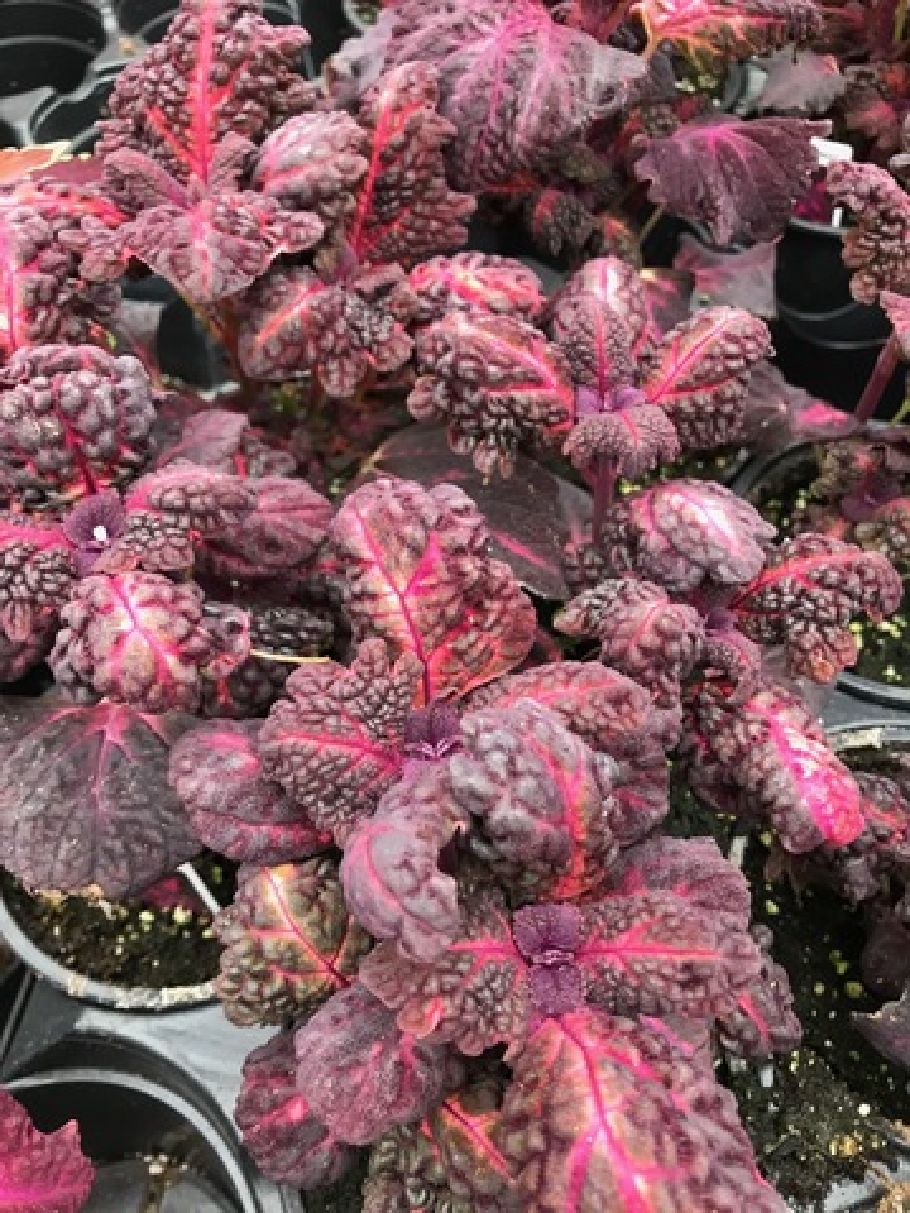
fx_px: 981
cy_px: 606
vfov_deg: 63.4
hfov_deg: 49.7
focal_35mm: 28
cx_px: 455
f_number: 1.8
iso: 32
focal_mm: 3.99
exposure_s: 1/30
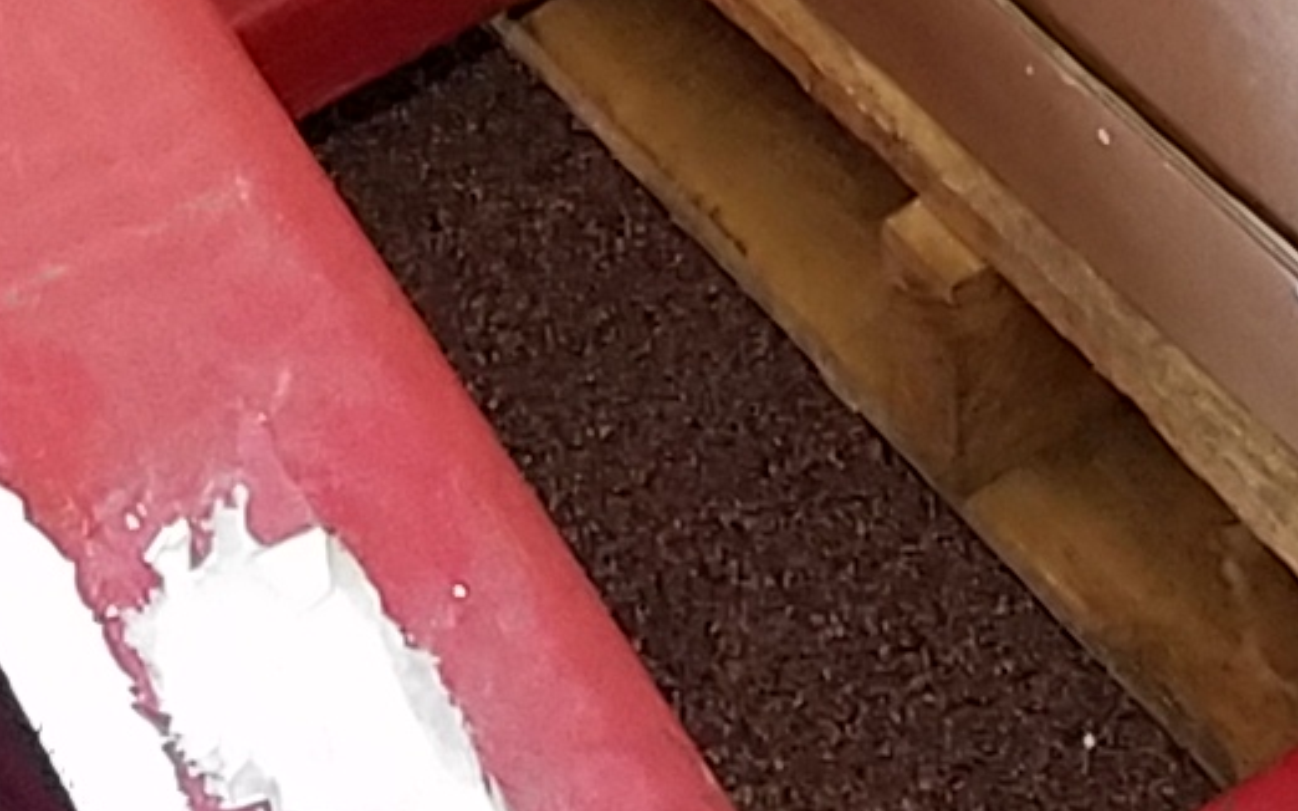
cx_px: 1977
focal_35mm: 213
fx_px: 7533
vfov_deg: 5.9
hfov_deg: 9.6
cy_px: -1134
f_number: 1.7
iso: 160
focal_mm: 4.2
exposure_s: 1/40
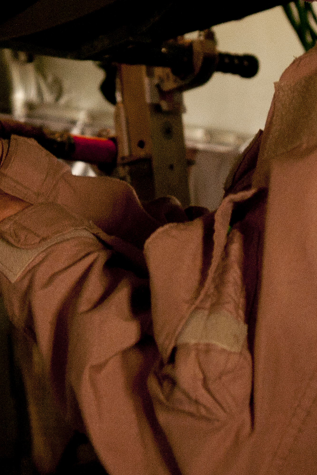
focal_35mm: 77
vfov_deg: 25.9
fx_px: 1017
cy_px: 107
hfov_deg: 17.7
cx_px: 167
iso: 320
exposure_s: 1/60
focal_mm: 24
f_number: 2.8
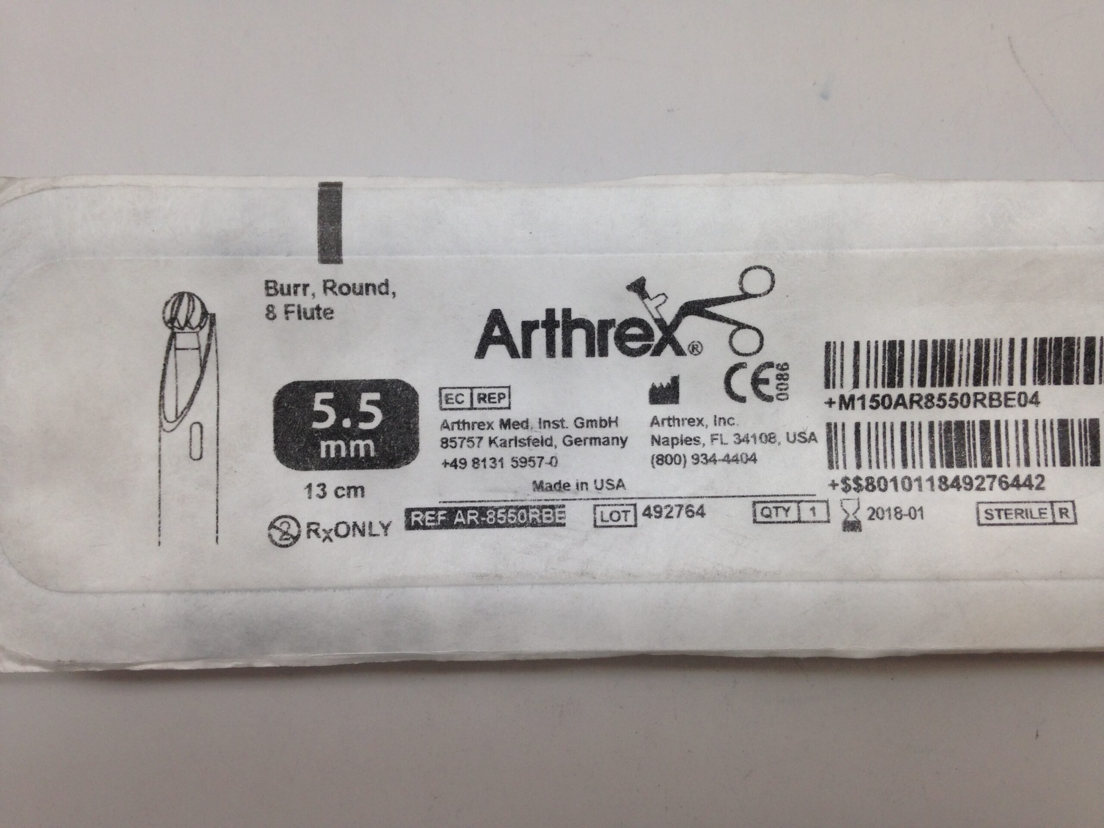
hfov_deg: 55.4
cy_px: 414
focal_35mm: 33
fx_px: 1052
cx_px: 552
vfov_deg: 42.9
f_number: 2.4
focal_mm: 4.12
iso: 50
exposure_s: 1/60
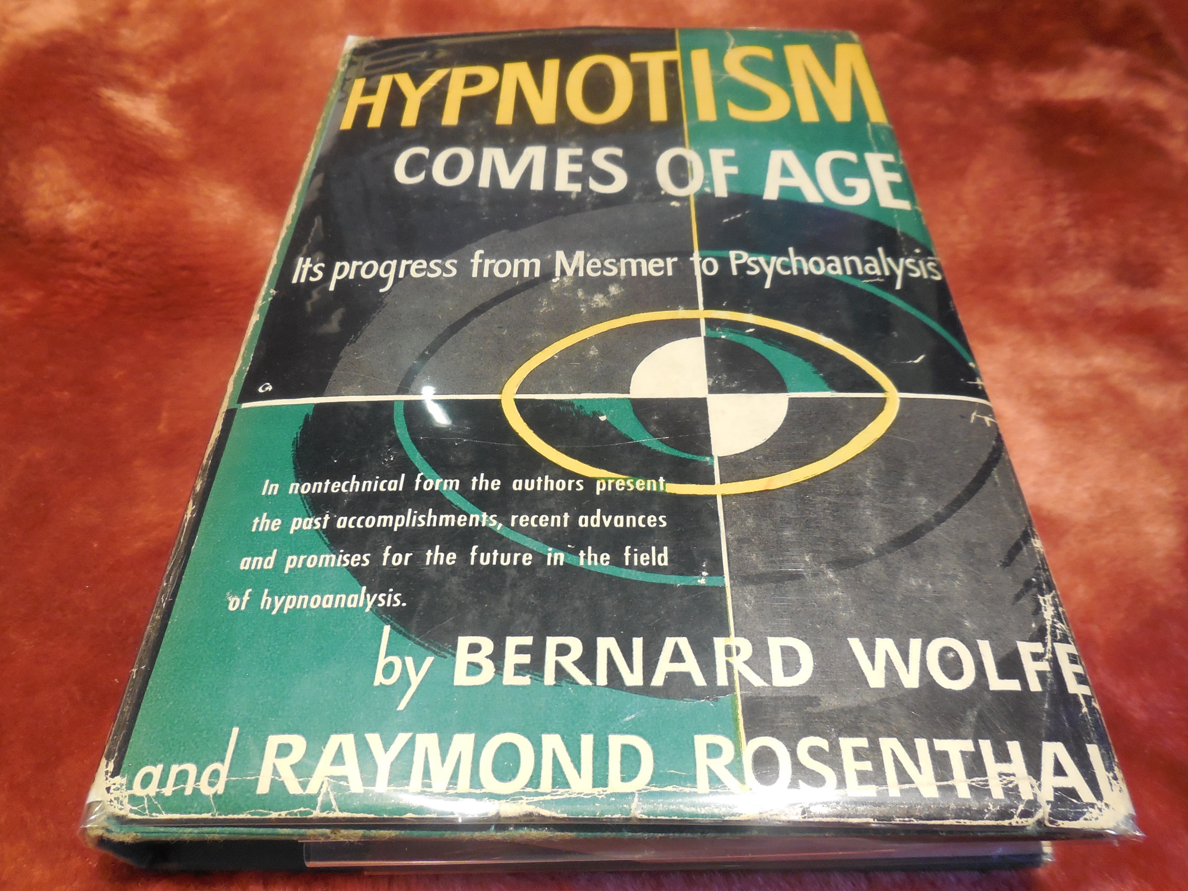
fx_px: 858
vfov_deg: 54.9
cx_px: 594
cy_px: 446
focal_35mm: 25
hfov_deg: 69.4
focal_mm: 4.5
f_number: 3.1
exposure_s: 1/30
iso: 320
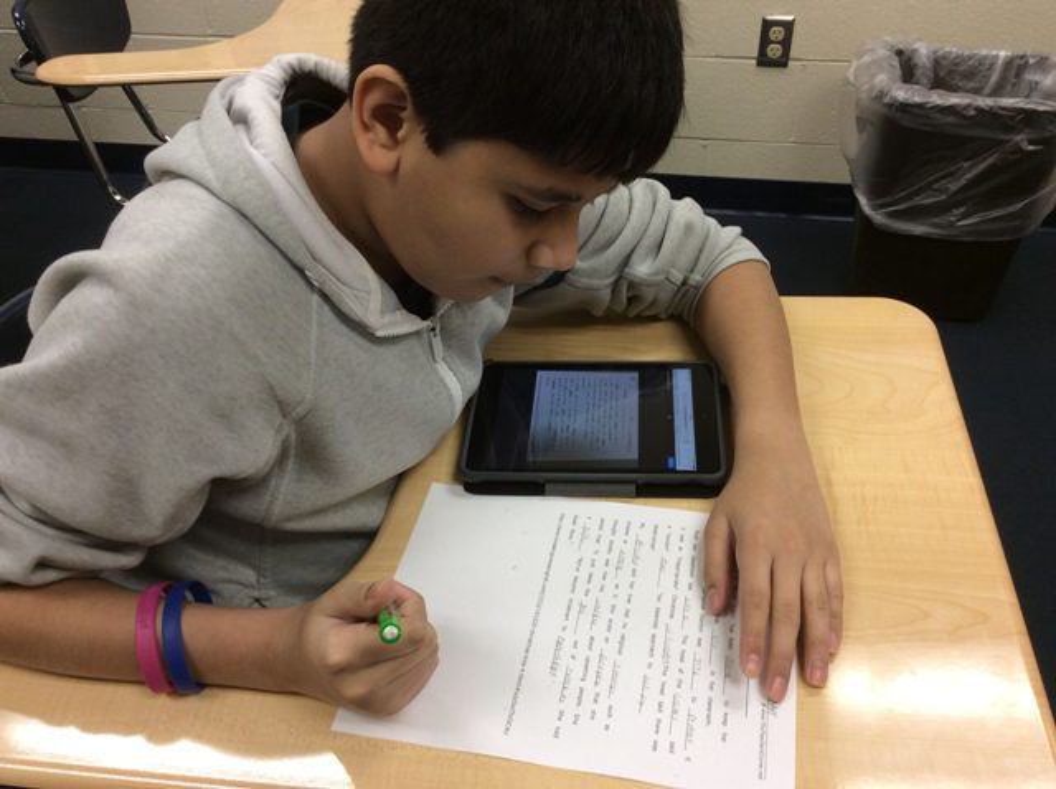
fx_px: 975
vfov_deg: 44.1
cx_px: 528
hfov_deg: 56.9
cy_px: 394
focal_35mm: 32
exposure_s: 1/24
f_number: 2.4
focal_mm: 3.3
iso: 50
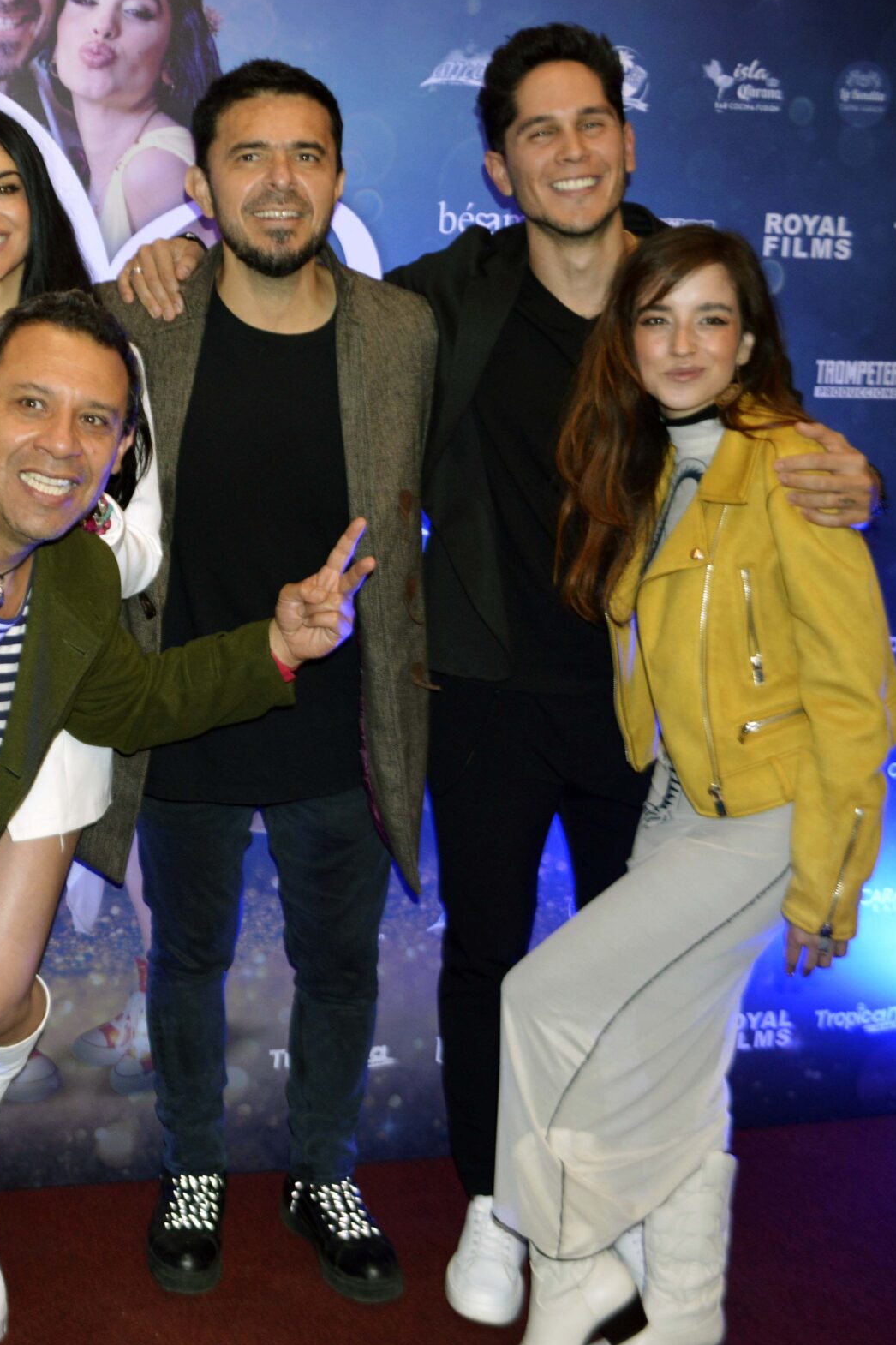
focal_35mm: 44
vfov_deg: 44.5
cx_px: -27
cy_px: 637
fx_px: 1643
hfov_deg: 28.4
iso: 400
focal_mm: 18
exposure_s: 1/60
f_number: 4
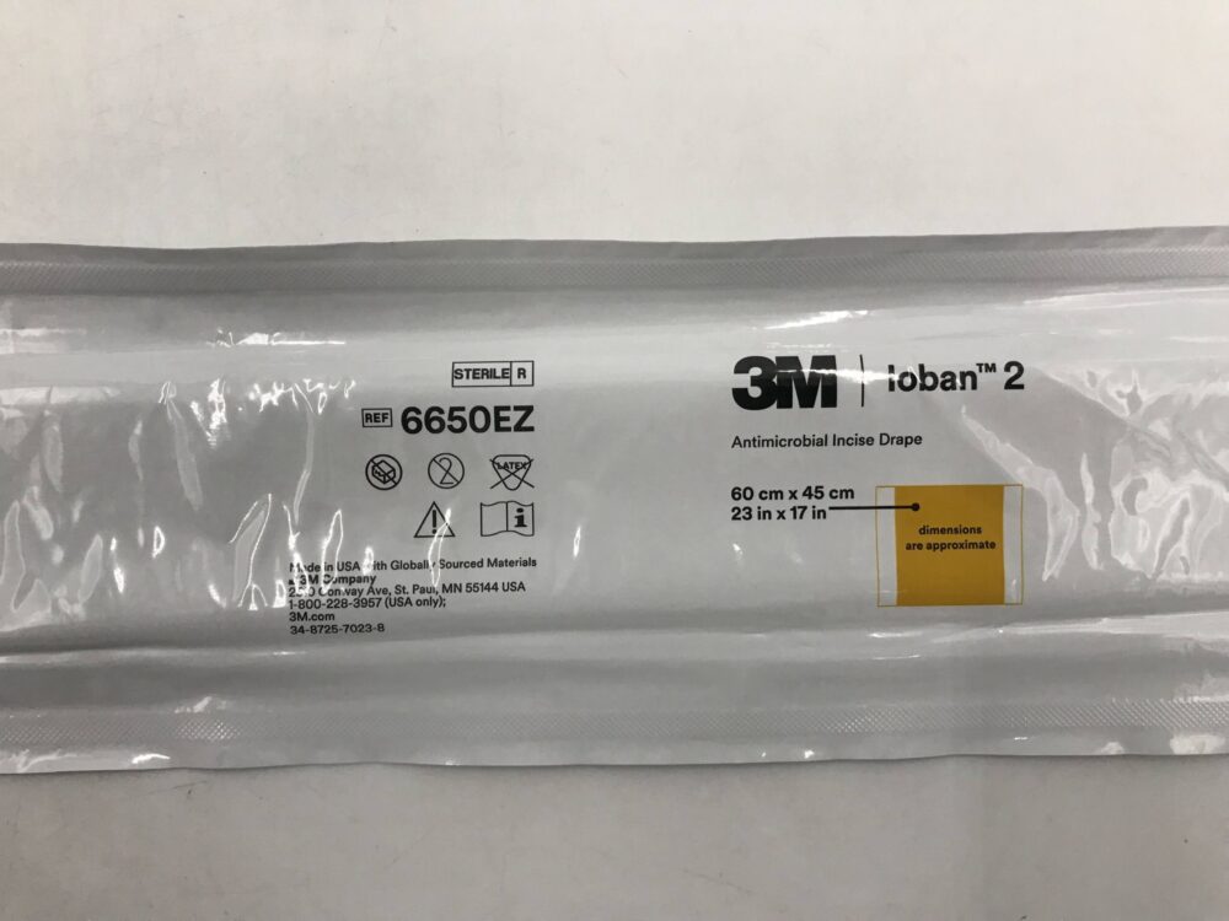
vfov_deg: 49.7
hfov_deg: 63.4
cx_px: 614
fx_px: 994
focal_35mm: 28
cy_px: 460
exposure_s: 1/40
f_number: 1.8
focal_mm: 3.99
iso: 25
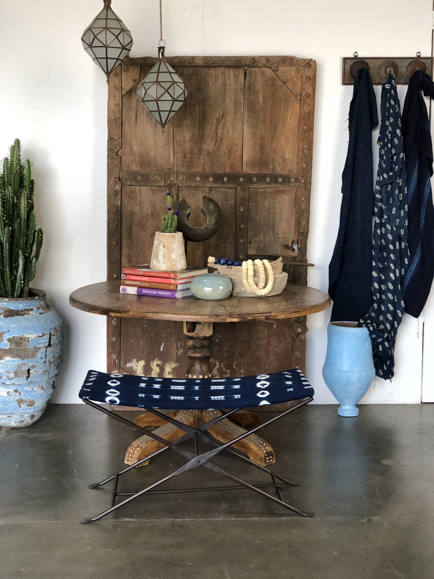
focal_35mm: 57
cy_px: 290
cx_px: 217
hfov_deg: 25.7
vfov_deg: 33.8
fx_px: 953
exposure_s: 1/30
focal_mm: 6.6
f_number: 2.8
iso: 64
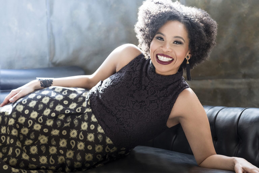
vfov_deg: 16.3
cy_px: 86
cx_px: 130
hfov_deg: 24.2
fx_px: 604
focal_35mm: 84
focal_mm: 56
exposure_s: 1/250
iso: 250
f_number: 3.2
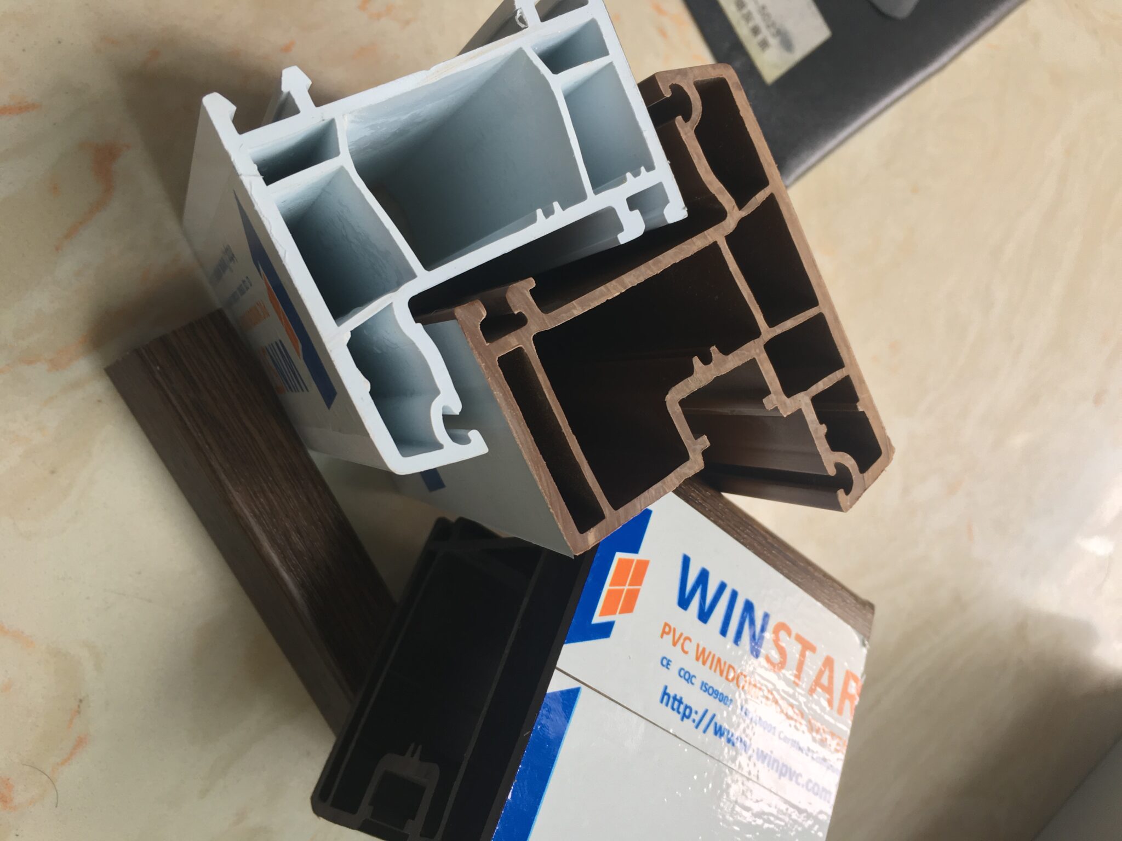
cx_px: 561
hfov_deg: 61.7
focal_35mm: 29
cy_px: 420
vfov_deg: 48.2
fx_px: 940
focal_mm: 4.15
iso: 32
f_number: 2.2
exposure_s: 1/50
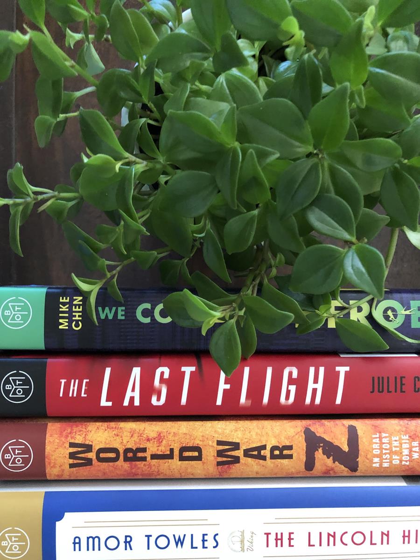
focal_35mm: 28
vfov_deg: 63.4
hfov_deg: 49.7
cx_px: 210
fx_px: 453
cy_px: 280
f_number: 1.8
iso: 80
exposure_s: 1/4
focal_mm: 4
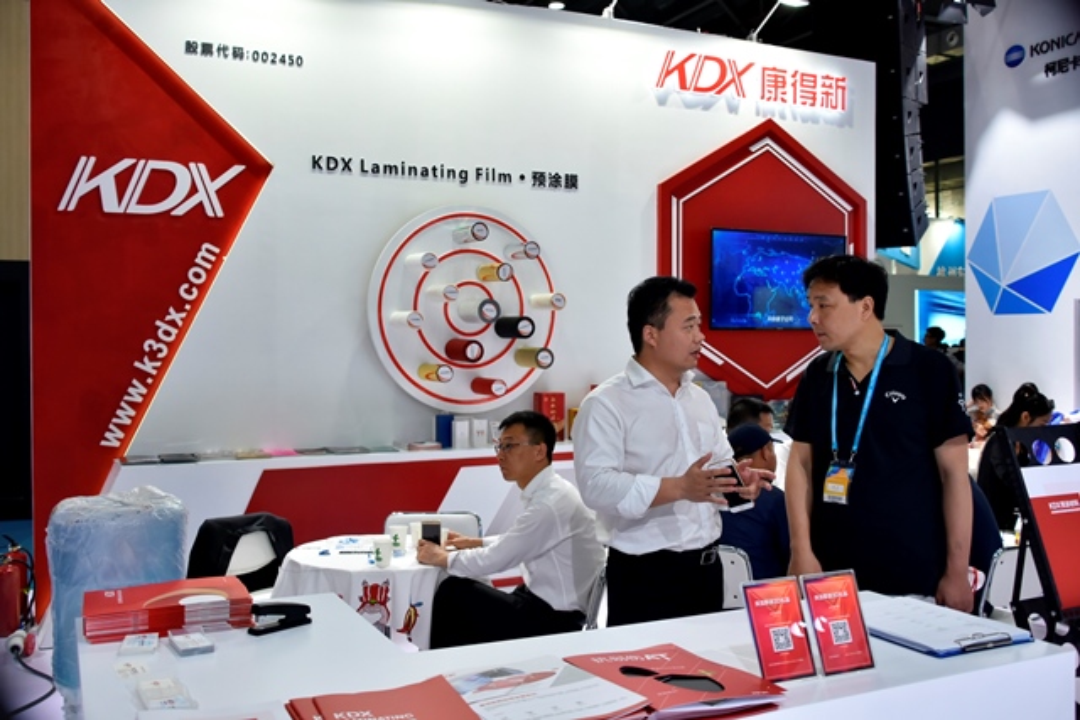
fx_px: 990
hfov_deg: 57.2
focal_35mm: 33
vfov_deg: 40.0
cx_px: 540
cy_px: 360
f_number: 4
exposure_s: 1/160
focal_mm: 22
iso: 640
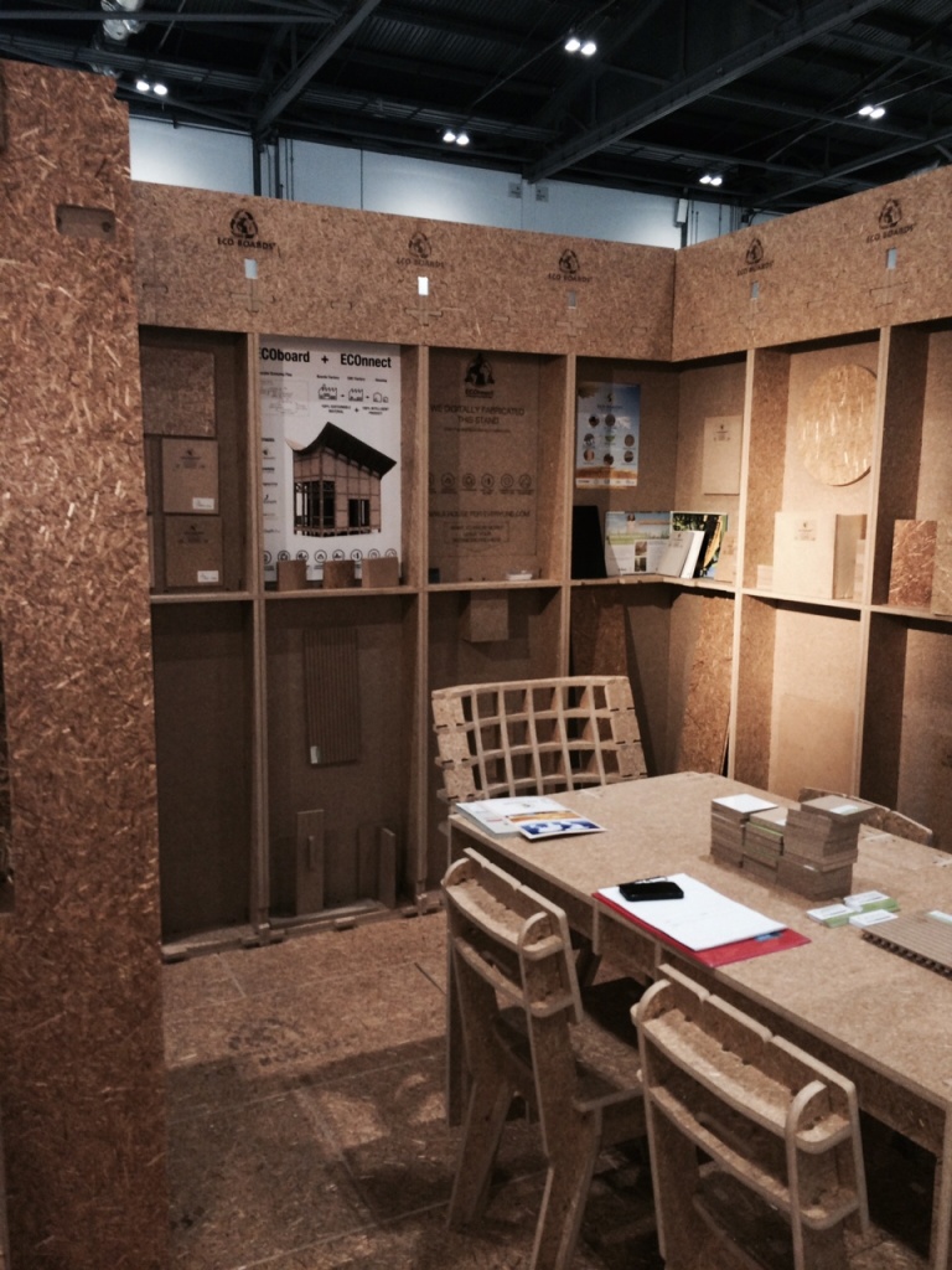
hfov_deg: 46.8
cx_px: 476
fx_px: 1100
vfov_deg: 60.0
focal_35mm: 30
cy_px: 635
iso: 125
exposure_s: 1/30
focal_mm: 4.12
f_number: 2.2
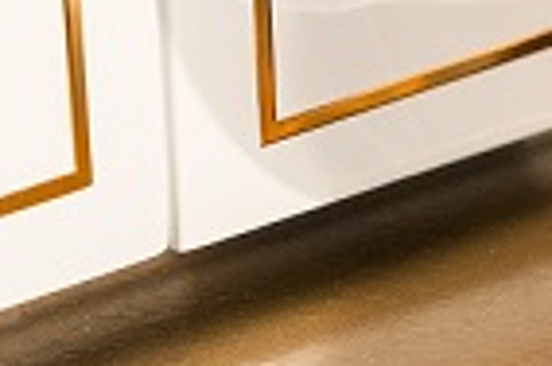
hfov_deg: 4.0
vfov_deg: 2.7
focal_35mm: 513
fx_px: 7848
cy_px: -300
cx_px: 729
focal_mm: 70
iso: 640
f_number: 4.5
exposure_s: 1/2500
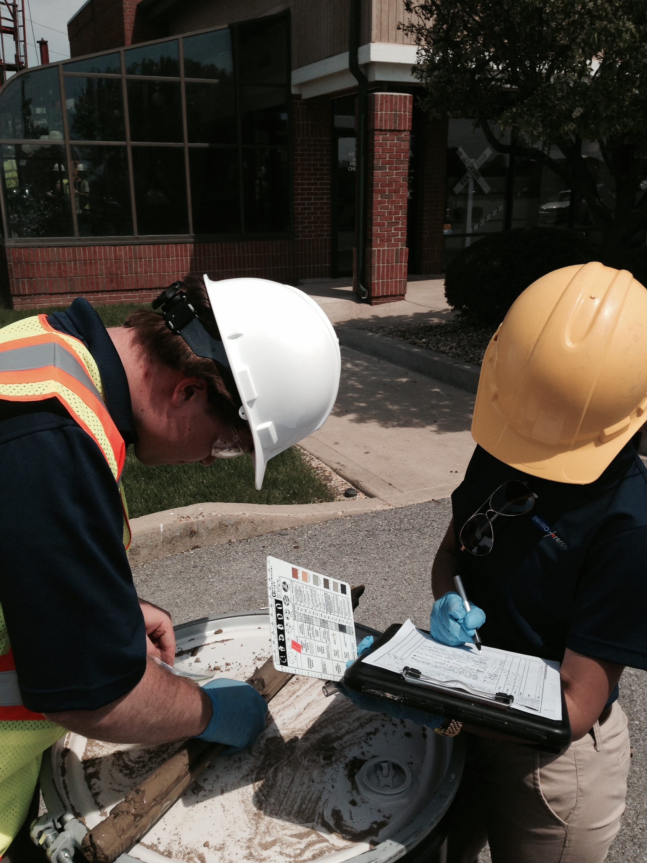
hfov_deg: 42.9
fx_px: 822
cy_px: 432
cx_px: 324
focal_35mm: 33
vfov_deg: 55.4
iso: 50
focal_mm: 4.12
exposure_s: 1/3390
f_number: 2.4
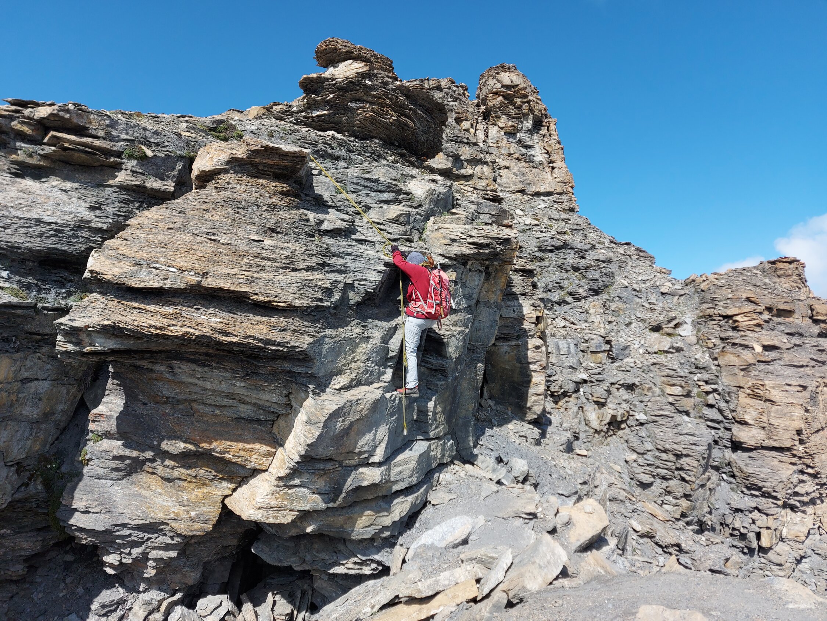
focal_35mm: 24
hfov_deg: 71.6
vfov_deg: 56.8
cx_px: 414
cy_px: 310
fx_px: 573
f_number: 1.8
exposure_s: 1/873
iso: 32
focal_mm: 5.23
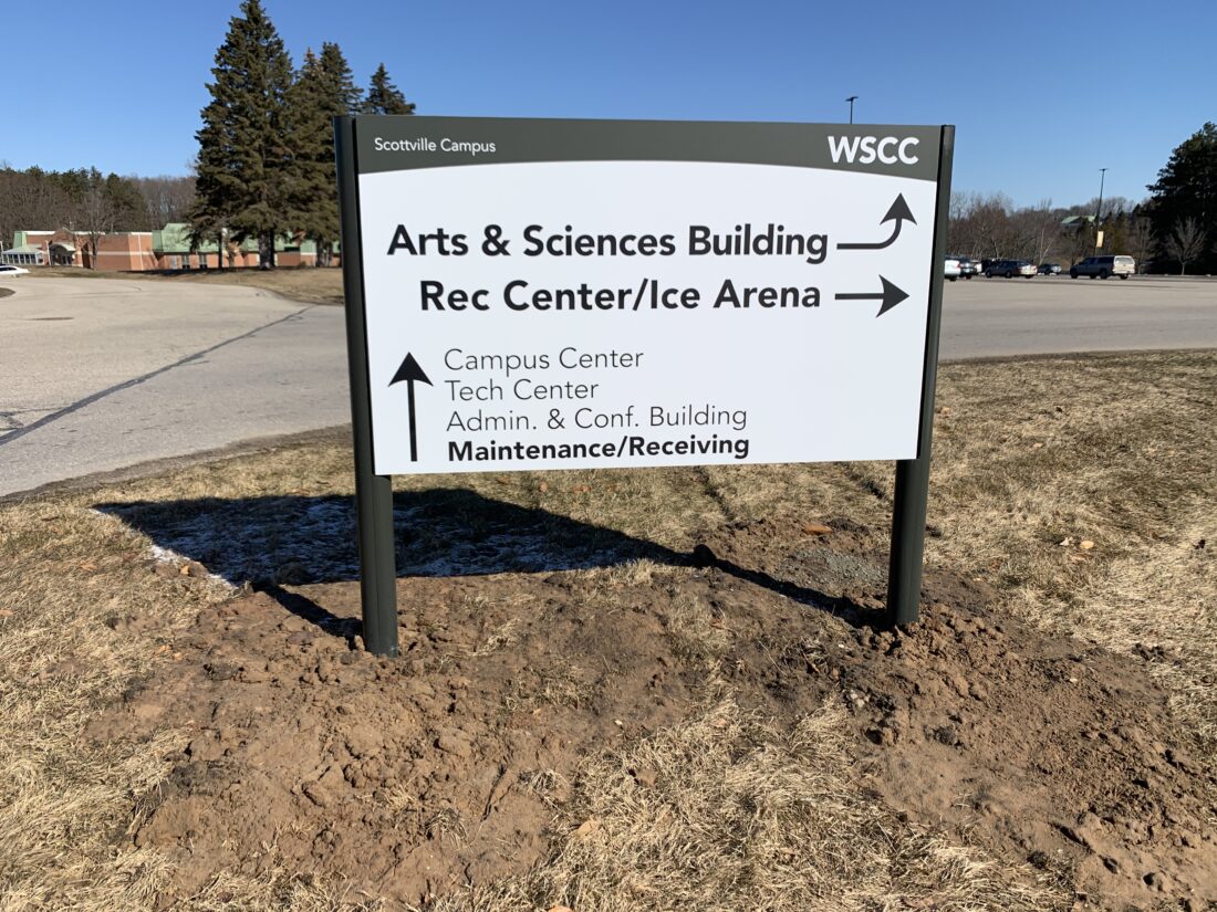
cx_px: 608
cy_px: 456
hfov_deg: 67.3
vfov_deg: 53.1
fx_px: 914
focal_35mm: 26
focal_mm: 4.25
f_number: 1.8
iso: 25
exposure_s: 1/4274
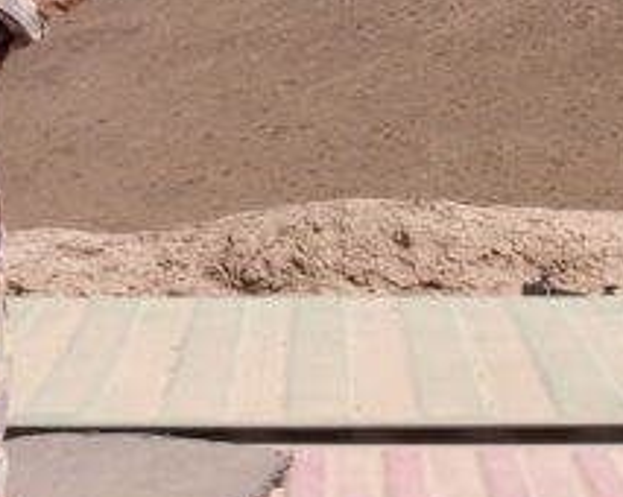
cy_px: -67
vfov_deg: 11.3
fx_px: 2468
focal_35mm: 134
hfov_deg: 14.4
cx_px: 380
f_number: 4.9
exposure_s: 1/707
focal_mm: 6.3
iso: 50
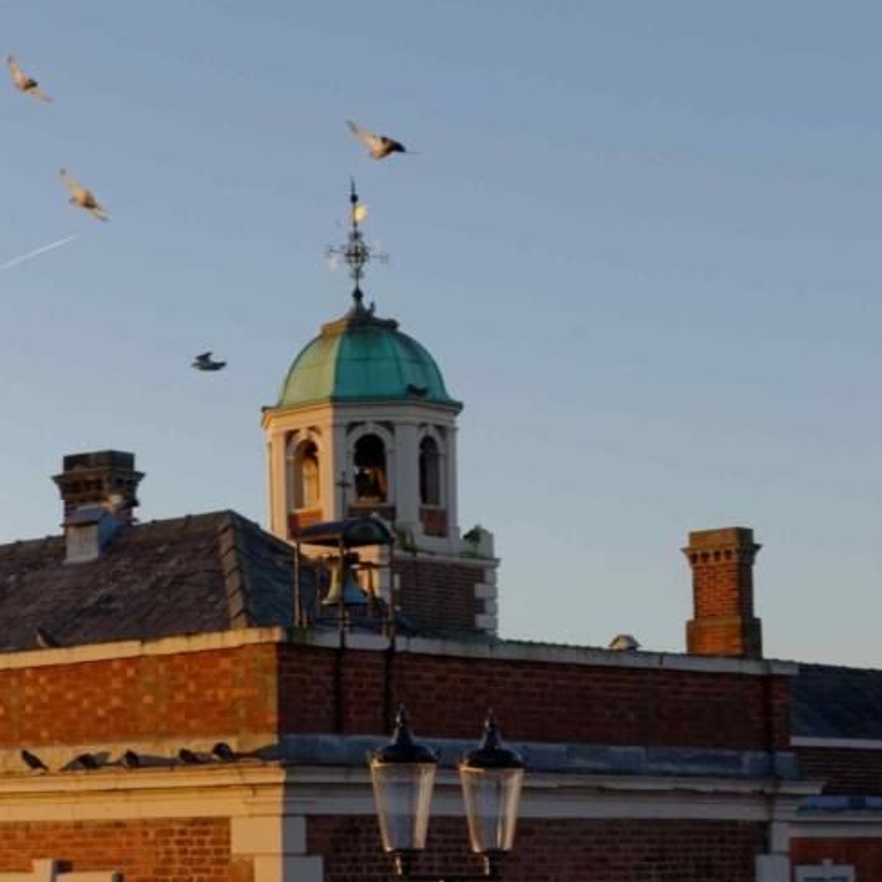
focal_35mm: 89
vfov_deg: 19.3
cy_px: 708
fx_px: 2566
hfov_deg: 17.8
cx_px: -384
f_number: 11
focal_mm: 34
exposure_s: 1/320
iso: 1000
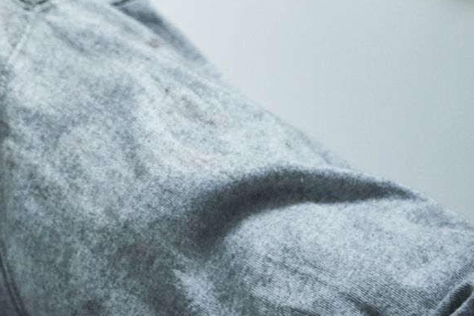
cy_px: -70
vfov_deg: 2.5
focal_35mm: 549
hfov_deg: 3.7
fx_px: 7230
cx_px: -246
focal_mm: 165
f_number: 3.2
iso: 4000
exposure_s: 1/125
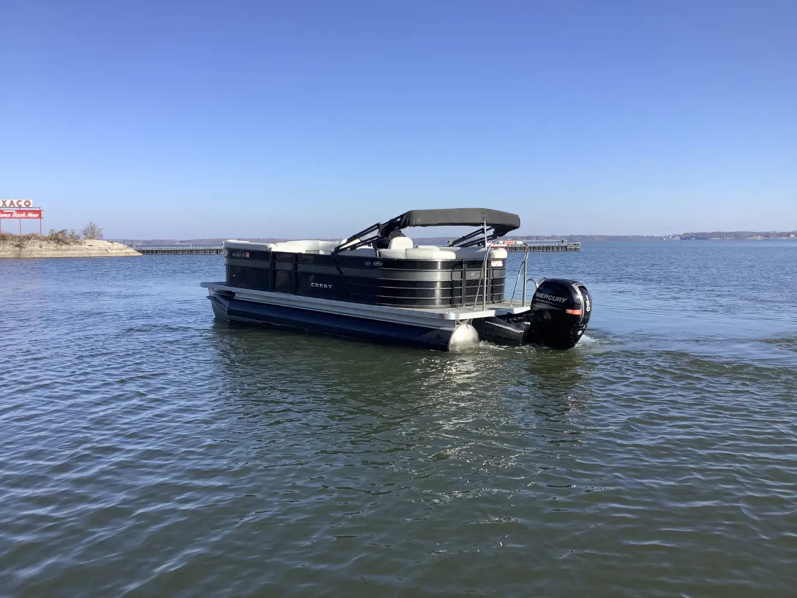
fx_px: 714
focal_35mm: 31
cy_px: 299
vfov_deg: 45.4
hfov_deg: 58.4
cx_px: 398
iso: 25
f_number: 2.4
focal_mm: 3.3
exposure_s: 1/1087
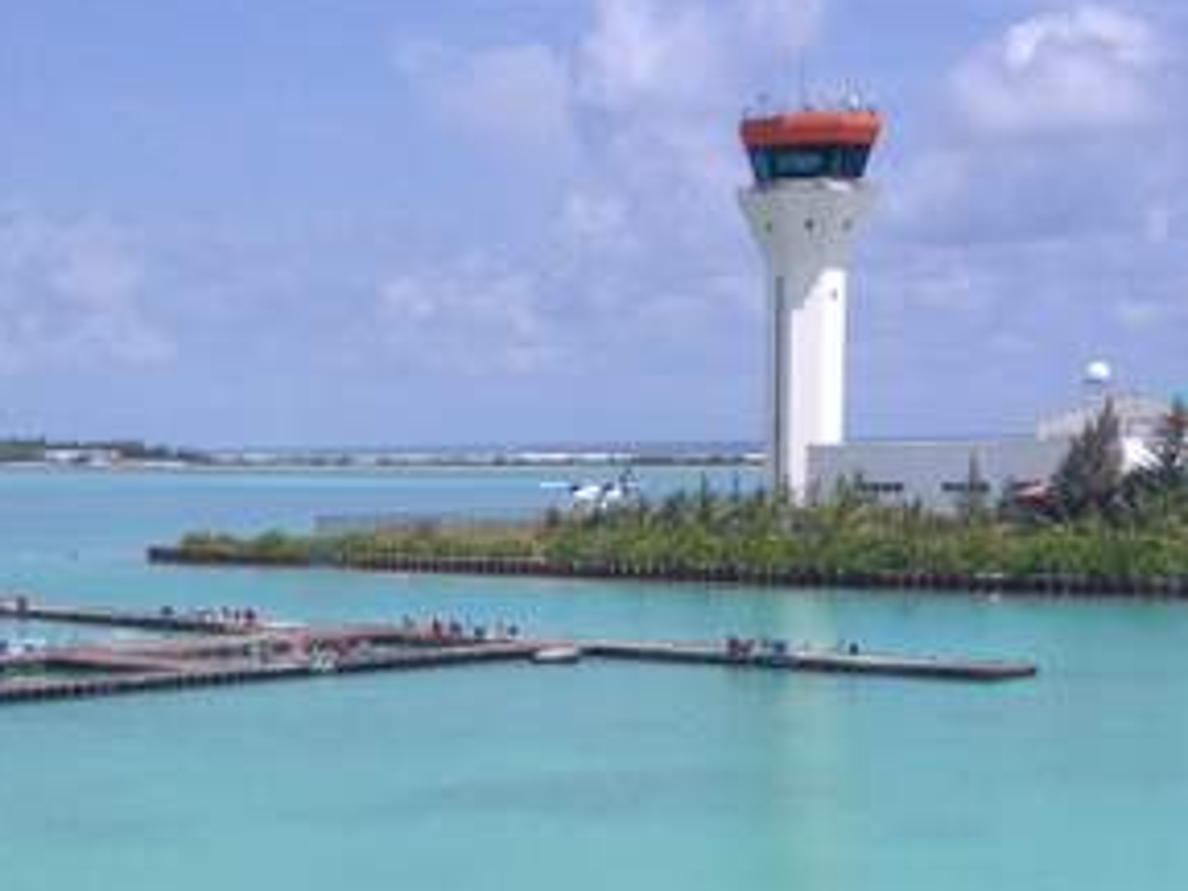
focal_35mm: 85
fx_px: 2917
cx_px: 433
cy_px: 996
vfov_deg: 16.8
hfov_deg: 23.0
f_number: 2.4
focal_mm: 4.28
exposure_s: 1/2123
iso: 50
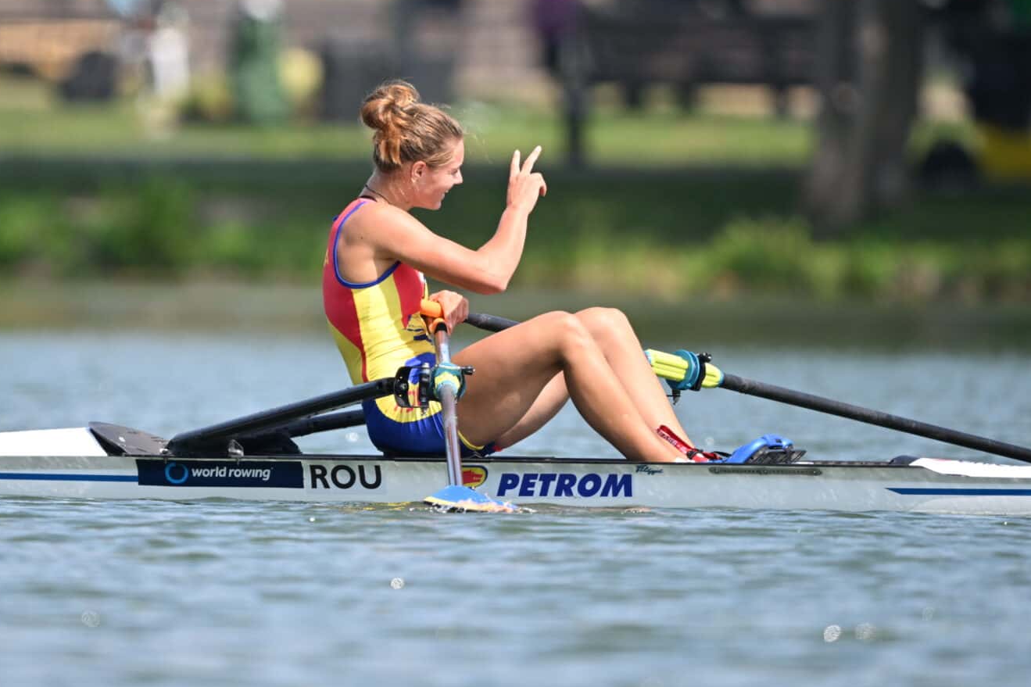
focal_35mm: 1304
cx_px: 401
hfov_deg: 1.6
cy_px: 222
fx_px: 37338
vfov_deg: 1.1
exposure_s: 1/2000
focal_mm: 840
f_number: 5.6
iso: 720
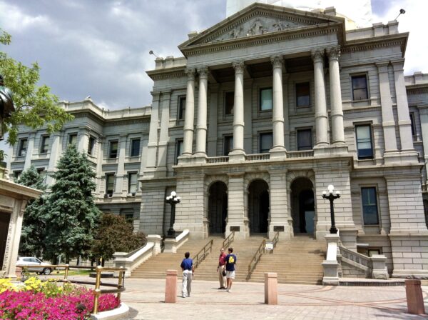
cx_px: 214
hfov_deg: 52.7
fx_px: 432
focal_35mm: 35
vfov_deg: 40.6
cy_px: 160
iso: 80
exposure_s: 1/1005
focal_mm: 3.85
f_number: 2.8
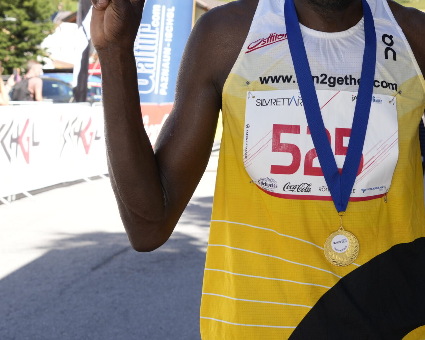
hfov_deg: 24.8
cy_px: 39
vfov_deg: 19.8
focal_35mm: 76
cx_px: 308
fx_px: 956
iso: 400
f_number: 8
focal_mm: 38
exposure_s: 1/320
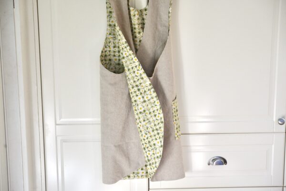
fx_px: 477
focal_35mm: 60
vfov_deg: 22.7
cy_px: 96
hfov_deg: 33.4
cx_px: 143
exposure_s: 1/400
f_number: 5.6
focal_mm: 60
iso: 2500
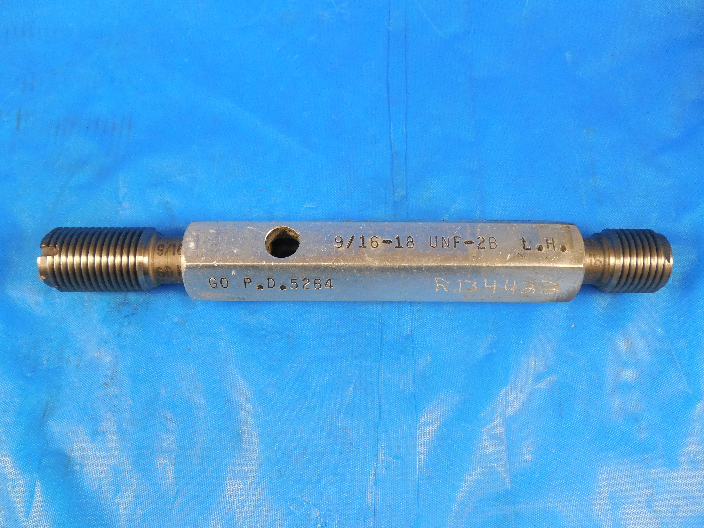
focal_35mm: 25
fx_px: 508
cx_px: 352
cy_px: 264
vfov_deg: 54.9
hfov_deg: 69.4
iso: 280
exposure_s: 1/30
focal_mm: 4.5
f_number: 3.3
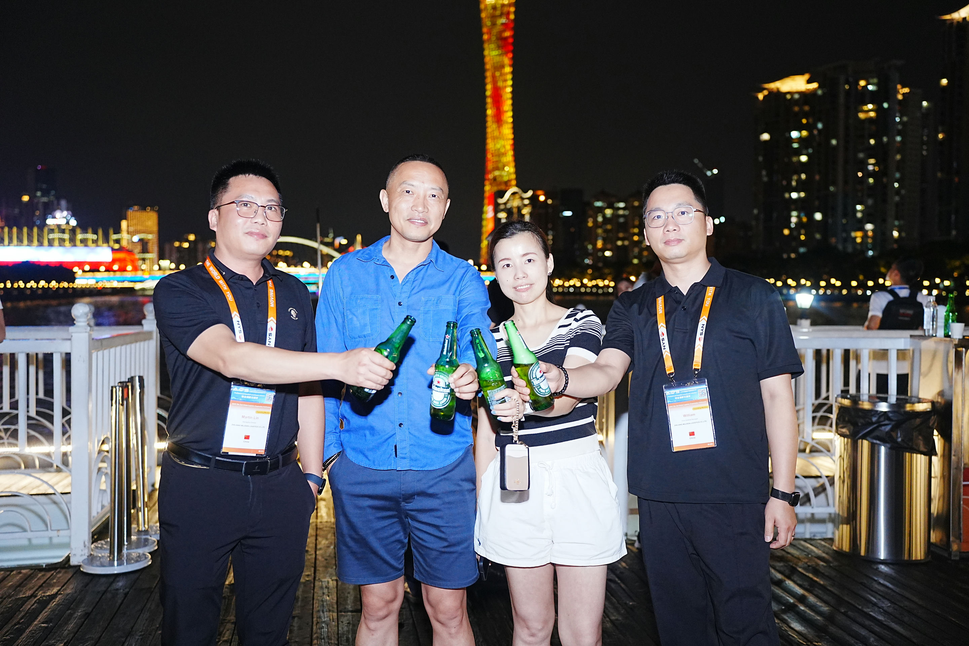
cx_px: 484
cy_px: 323
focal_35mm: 39
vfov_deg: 34.2
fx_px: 1050
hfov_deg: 49.6
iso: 3200
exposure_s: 1/100
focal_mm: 39
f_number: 2.8
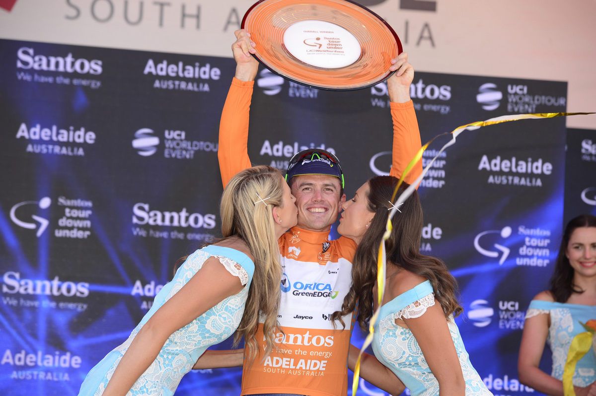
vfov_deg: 10.9
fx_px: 2068
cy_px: 198
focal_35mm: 125
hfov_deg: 16.4
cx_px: 298
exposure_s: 1/250
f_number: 5
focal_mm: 125
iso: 200
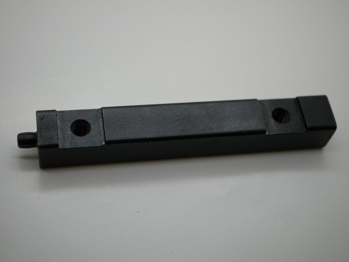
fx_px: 605
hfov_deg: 32.2
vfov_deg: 24.4
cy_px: 131
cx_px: 174
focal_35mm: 60
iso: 200
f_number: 3.2
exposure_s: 1/125
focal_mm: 30
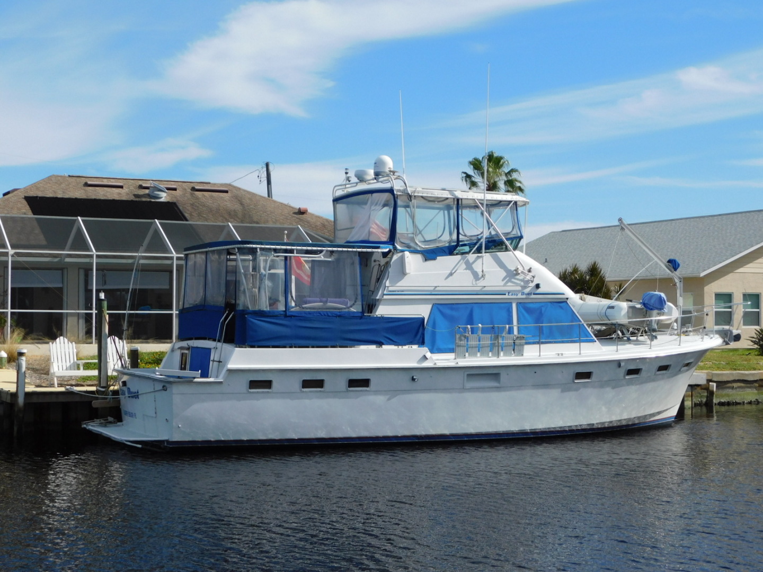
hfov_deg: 32.7
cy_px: 286
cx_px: 382
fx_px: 1300
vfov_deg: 24.8
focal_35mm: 59
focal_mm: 10.4
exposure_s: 1/400
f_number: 8
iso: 125
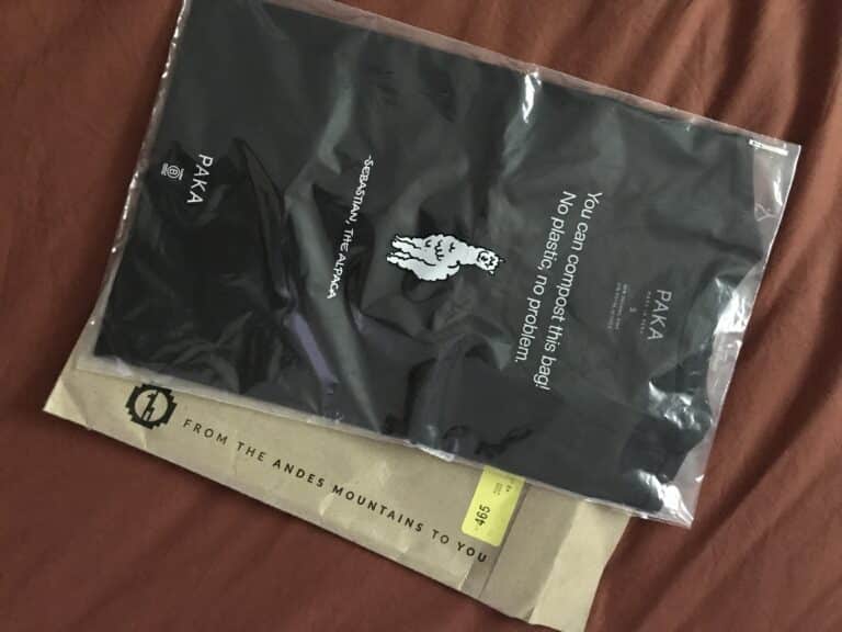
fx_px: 681
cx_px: 421
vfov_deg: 49.7
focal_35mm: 28
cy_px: 316
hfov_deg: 63.4
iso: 200
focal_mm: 3.99
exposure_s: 1/4
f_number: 1.8
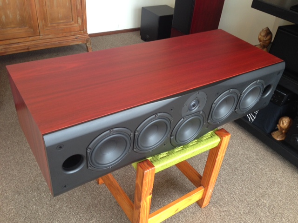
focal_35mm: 33
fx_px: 284
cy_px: 112
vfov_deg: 42.9
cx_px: 149
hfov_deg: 55.4
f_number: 2.4
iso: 80
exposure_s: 1/20
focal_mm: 4.12
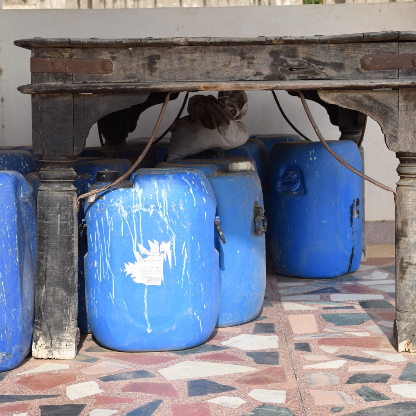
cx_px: 218
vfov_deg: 22.5
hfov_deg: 22.5
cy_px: 209
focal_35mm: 77
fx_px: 1047
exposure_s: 1/320
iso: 200
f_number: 9
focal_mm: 40
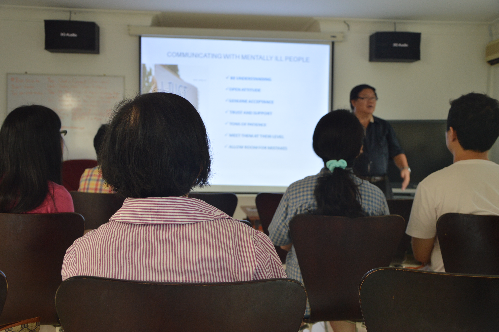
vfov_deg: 35.4
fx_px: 519
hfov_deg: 51.3
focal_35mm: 38
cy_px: 166
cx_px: 250
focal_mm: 25
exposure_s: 1/40
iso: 400
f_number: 4
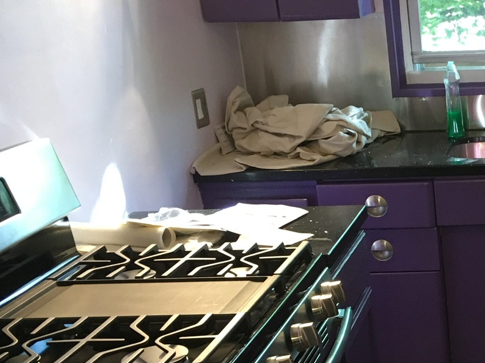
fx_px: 981
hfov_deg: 25.3
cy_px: 329
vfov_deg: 20.6
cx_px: 561
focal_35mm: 70
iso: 100
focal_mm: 4.15
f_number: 2.2
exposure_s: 1/30
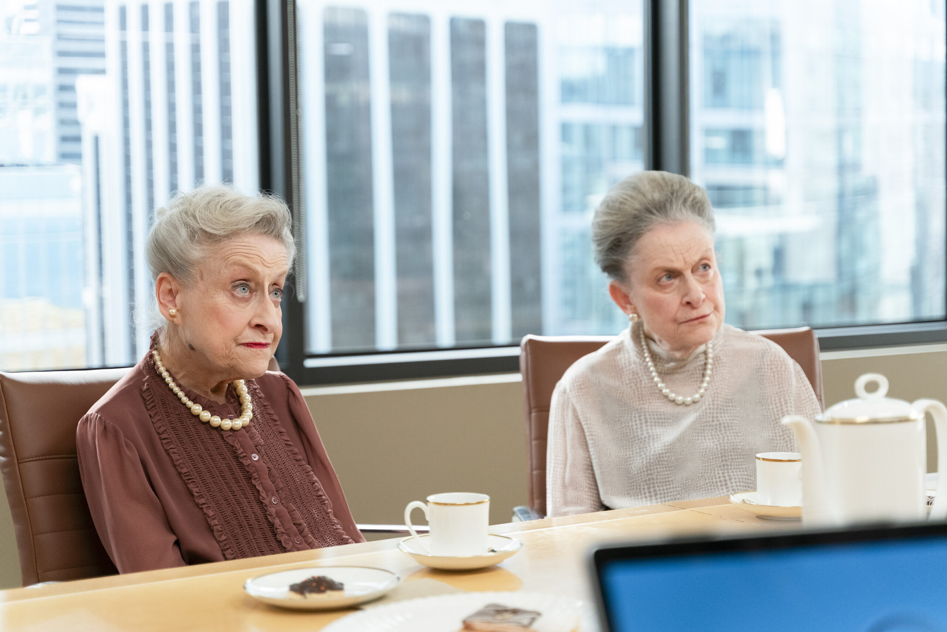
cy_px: 316
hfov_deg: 32.4
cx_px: 474
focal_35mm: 62
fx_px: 1631
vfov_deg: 21.9
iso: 2000
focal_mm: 62
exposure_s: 1/160
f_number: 3.2
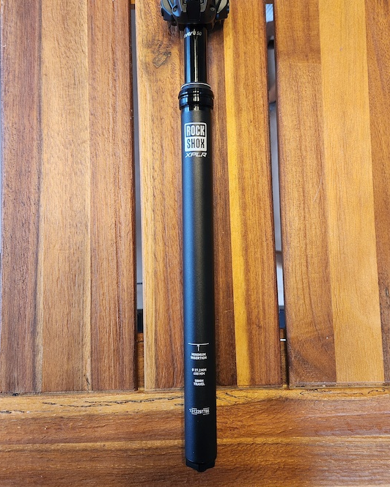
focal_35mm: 27
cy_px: 210
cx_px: 200
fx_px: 390
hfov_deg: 53.2
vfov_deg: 63.8
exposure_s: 1/120
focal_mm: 5.4
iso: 400
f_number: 1.8
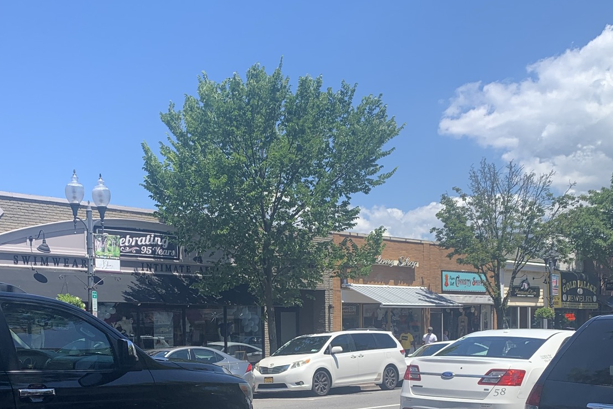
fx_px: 834
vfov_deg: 26.6
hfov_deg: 40.3
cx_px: 273
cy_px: 366
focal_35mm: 49
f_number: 1.8
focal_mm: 4.25
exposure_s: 1/1076
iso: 25
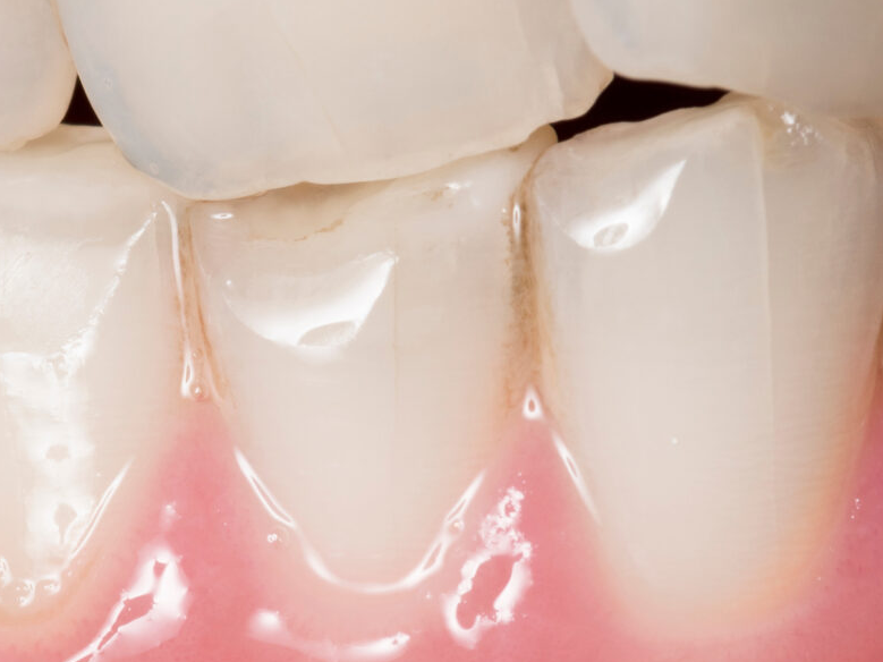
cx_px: 404
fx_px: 8059
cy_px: 213
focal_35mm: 316
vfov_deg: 4.7
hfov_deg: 6.3
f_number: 25
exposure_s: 1/125
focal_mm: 100
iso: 400
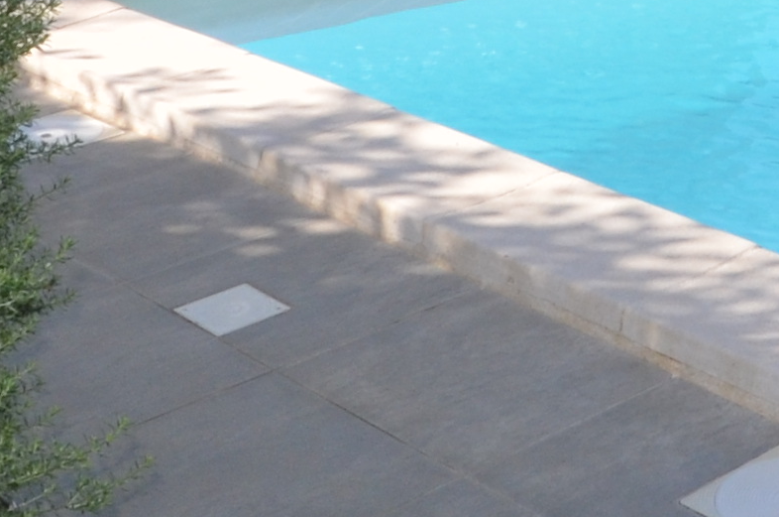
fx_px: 2030
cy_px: -745
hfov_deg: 20.8
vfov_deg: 11.7
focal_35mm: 94
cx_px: 829
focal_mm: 10
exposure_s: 1/250
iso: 400
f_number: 11
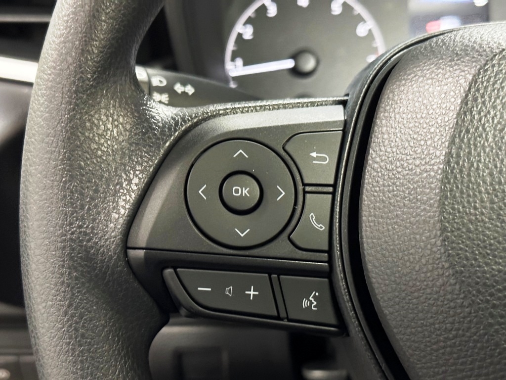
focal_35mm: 48
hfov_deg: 39.7
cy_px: 190
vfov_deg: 30.3
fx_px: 702
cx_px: 253
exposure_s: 1/24
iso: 640
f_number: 1.78
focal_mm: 6.86
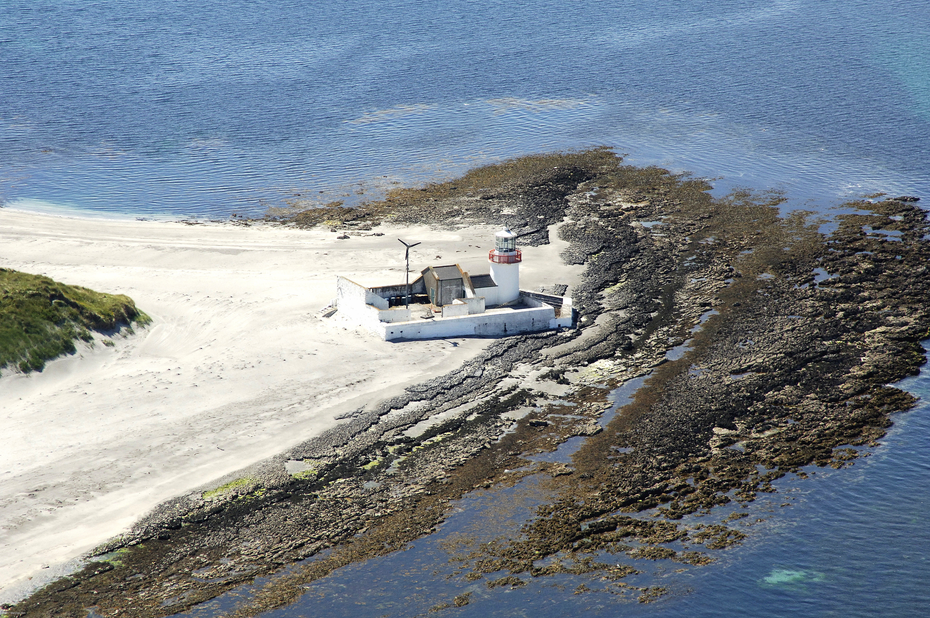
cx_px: 465
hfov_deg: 12.5
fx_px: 4257
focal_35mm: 165
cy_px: 309
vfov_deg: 8.3
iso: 400
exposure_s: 1/1000
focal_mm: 110
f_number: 7.1
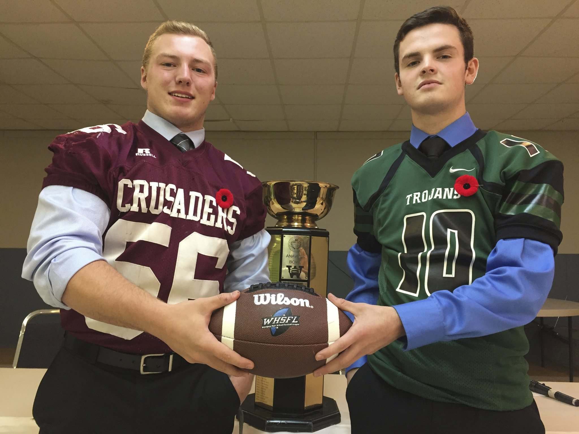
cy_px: 217
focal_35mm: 29
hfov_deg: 61.7
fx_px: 485
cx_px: 290
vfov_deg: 48.2
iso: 100
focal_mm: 4.15
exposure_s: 1/30
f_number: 2.2
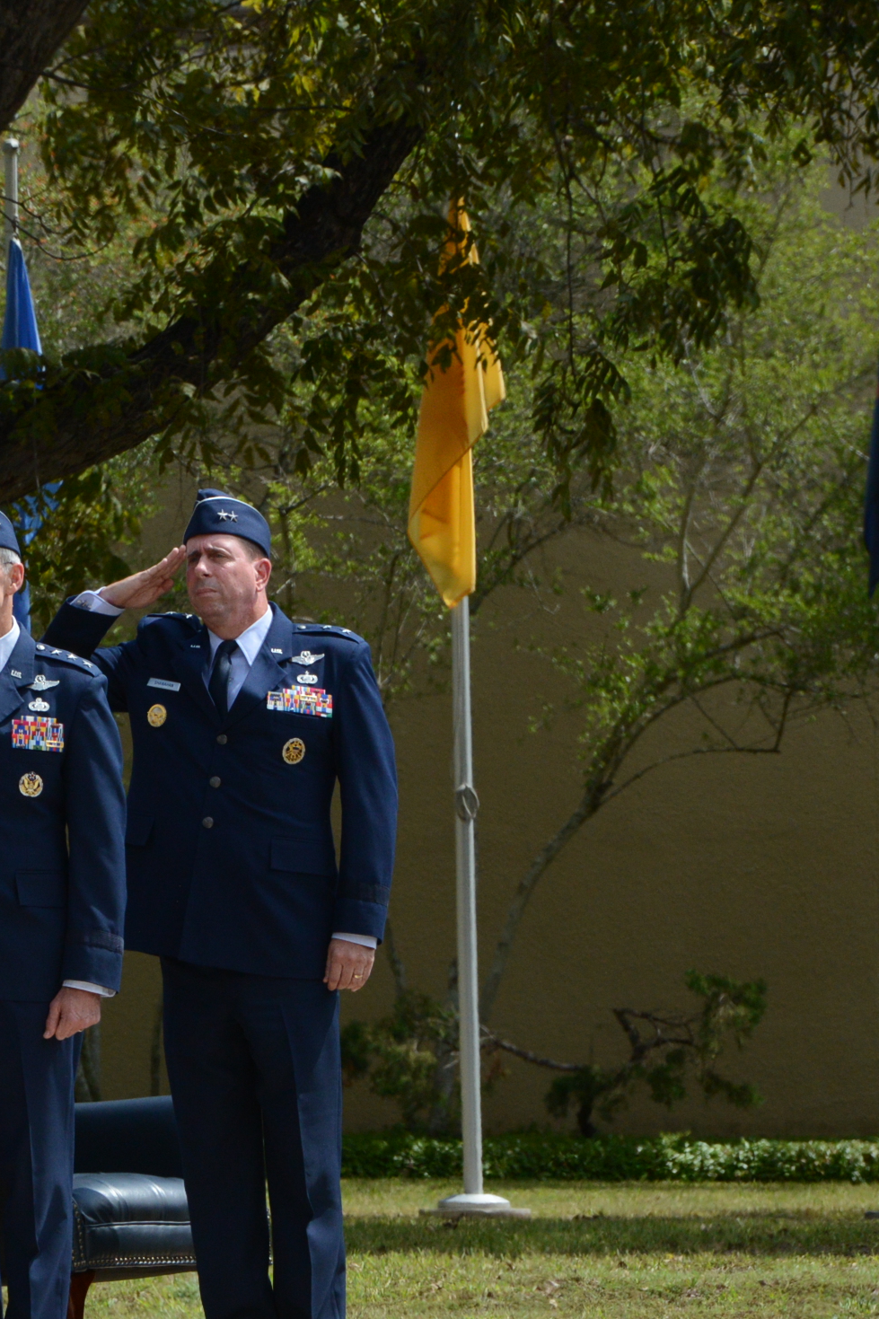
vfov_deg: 5.4
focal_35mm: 379
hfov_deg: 3.6
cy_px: 671
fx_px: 13883
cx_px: -357
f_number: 13
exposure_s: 1/1600
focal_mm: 185
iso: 1600
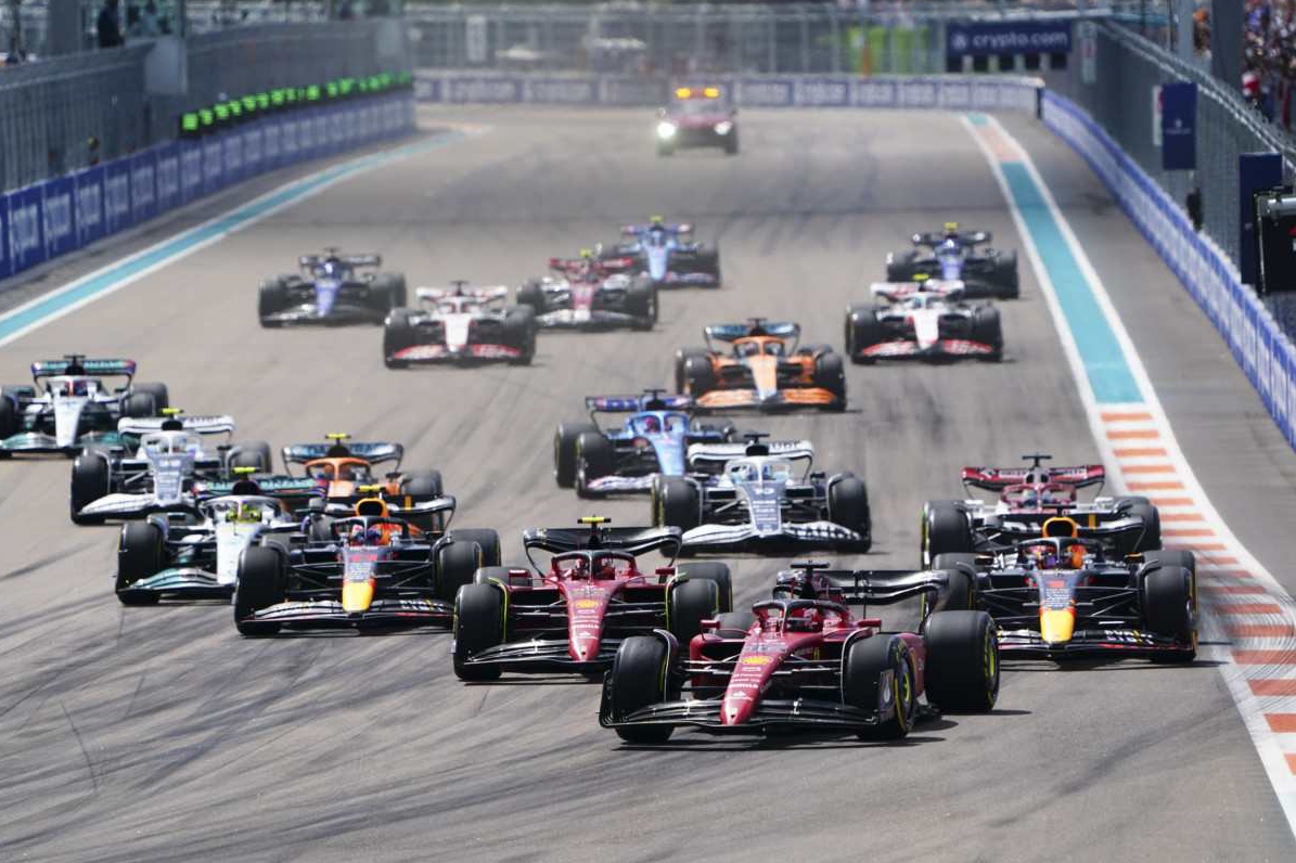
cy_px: 430
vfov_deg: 3.1
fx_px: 16195
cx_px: 646
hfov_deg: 4.6
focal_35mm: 450
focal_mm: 448
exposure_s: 1/3200
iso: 500
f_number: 6.3
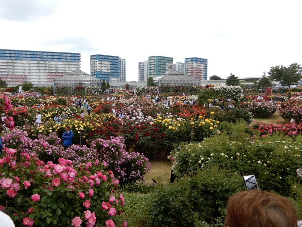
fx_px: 244
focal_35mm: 28
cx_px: 128
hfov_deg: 63.1
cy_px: 105
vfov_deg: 49.7
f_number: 3.4
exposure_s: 1/320
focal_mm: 4.3
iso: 80
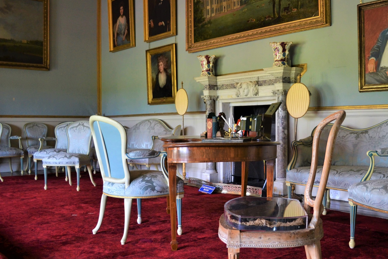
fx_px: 431
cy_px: 134
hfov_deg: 48.1
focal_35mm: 40
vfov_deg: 33.4
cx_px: 235
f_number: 3.8
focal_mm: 20
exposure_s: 1/30
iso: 400
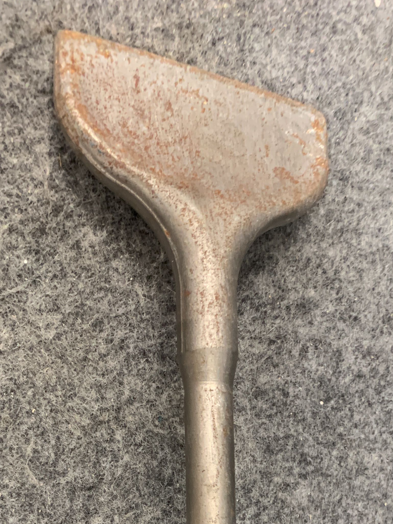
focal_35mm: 51
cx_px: 214
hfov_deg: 28.5
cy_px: 511
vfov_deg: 34.5
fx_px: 772
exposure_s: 1/50
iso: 200
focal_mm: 4.25
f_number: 1.8
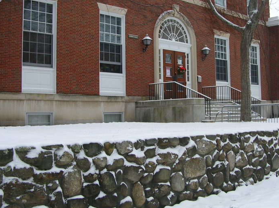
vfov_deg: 30.8
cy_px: 91
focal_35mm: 47
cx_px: 161
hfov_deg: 40.4
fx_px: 378
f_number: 2.7
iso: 50
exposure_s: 1/230
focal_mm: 6
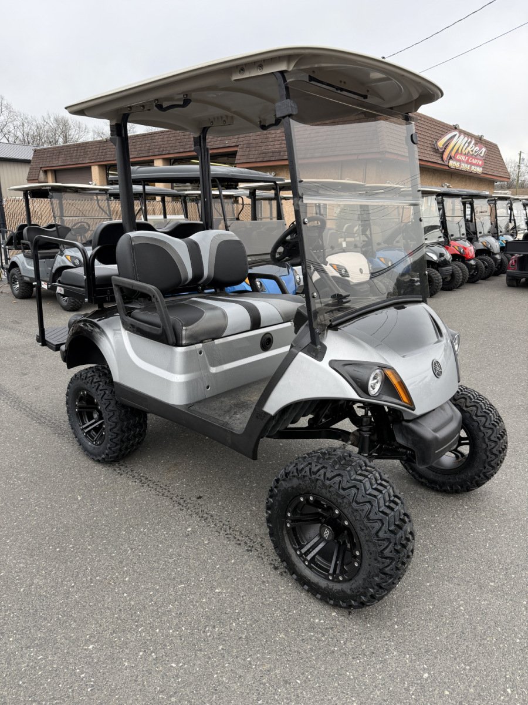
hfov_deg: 56.8
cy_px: 352
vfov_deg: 71.6
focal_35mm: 24
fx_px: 488
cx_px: 264
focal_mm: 6.76
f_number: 1.78
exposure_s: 1/237
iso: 100
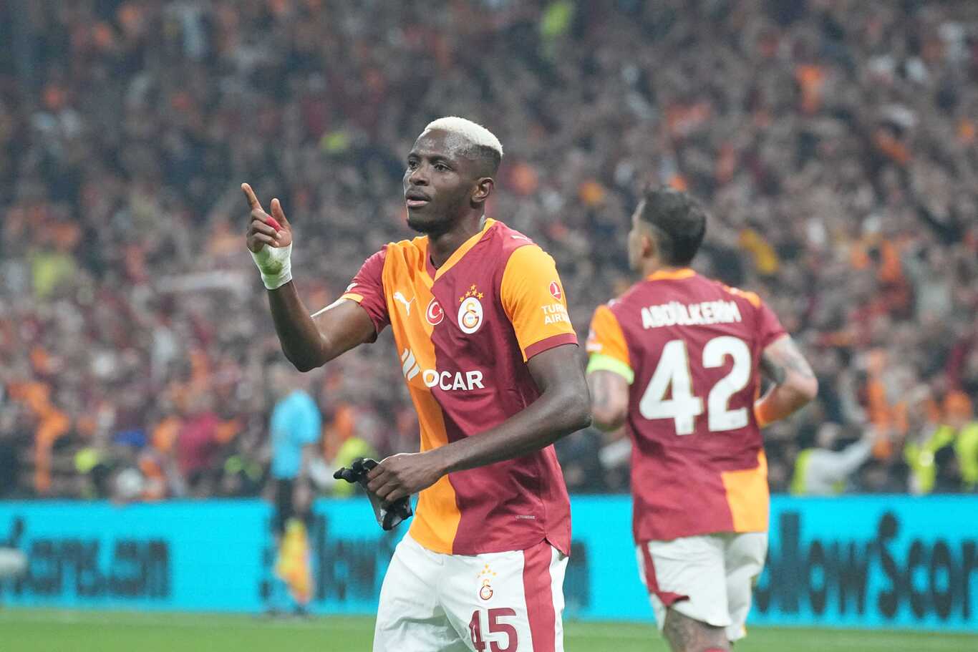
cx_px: 489
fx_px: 10921
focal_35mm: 402
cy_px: 326
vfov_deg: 3.4
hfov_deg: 5.1
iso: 10000
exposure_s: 1/1000
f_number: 6.3
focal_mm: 268
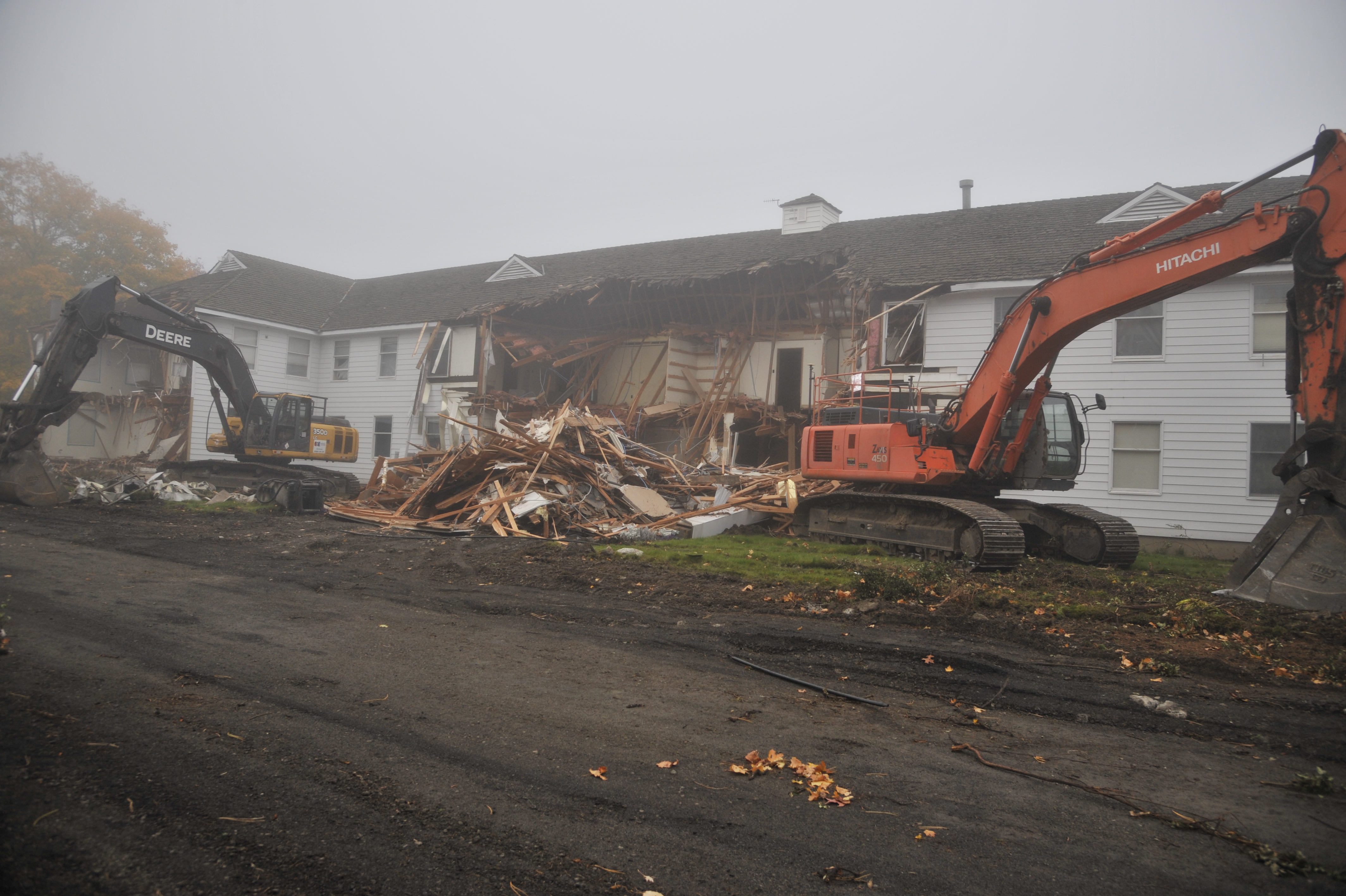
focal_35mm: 24
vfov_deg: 53.1
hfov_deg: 73.8
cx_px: 673
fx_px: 897
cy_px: 448
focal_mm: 24
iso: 500
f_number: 5.6
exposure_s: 1/250
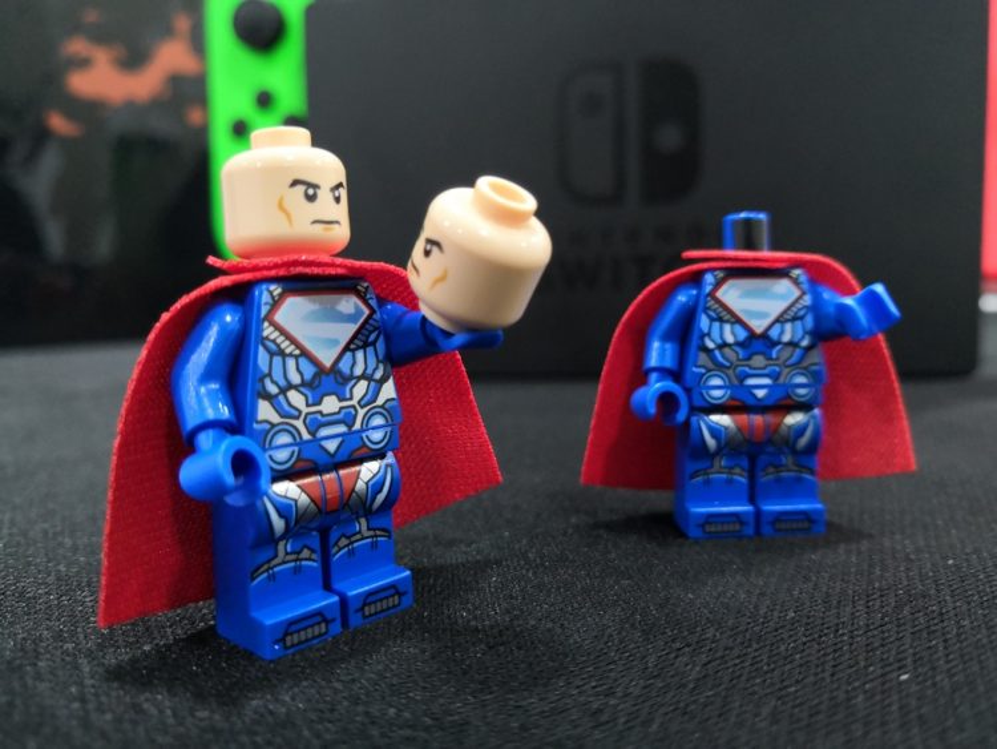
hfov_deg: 65.3
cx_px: 498
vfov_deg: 51.4
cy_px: 374
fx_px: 778
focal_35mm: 27
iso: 400
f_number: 1.8
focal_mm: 3.95
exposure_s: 1/25
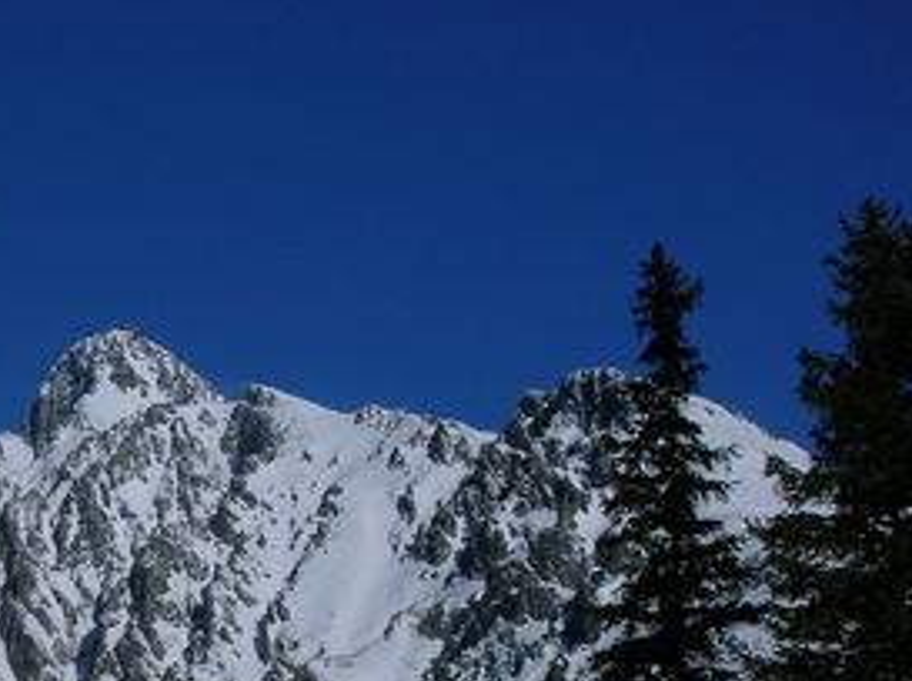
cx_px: 150
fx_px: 3184
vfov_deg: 12.1
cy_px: 594
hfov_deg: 16.2
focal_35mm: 121
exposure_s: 1/1400
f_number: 6.4
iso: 50
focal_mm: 11
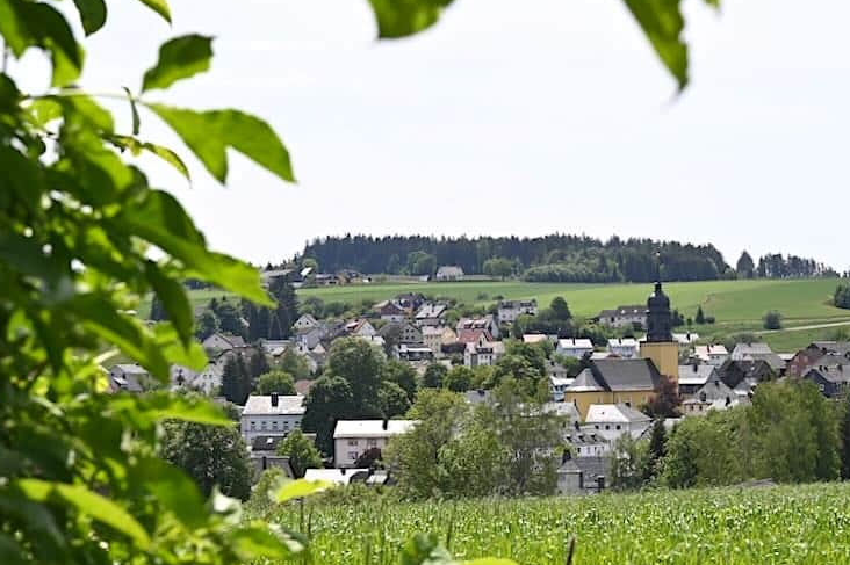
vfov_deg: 16.6
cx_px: 483
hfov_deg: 24.8
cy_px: 328
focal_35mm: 82
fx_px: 1935
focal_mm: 50
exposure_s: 1/500
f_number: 11
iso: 400
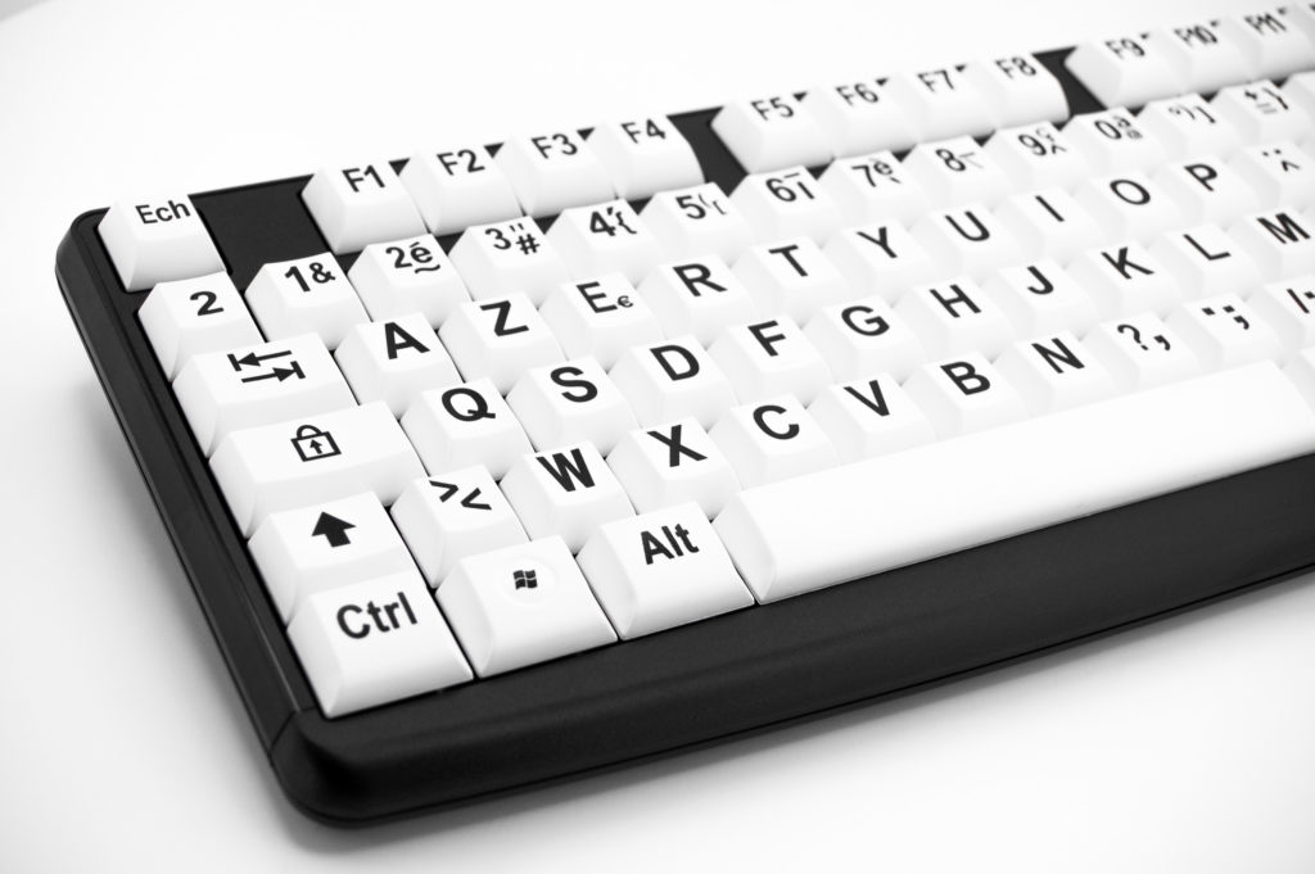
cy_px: 437
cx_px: 658
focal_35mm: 68
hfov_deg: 29.9
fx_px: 2464
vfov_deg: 20.1
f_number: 8
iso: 200
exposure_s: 1/250
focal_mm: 45
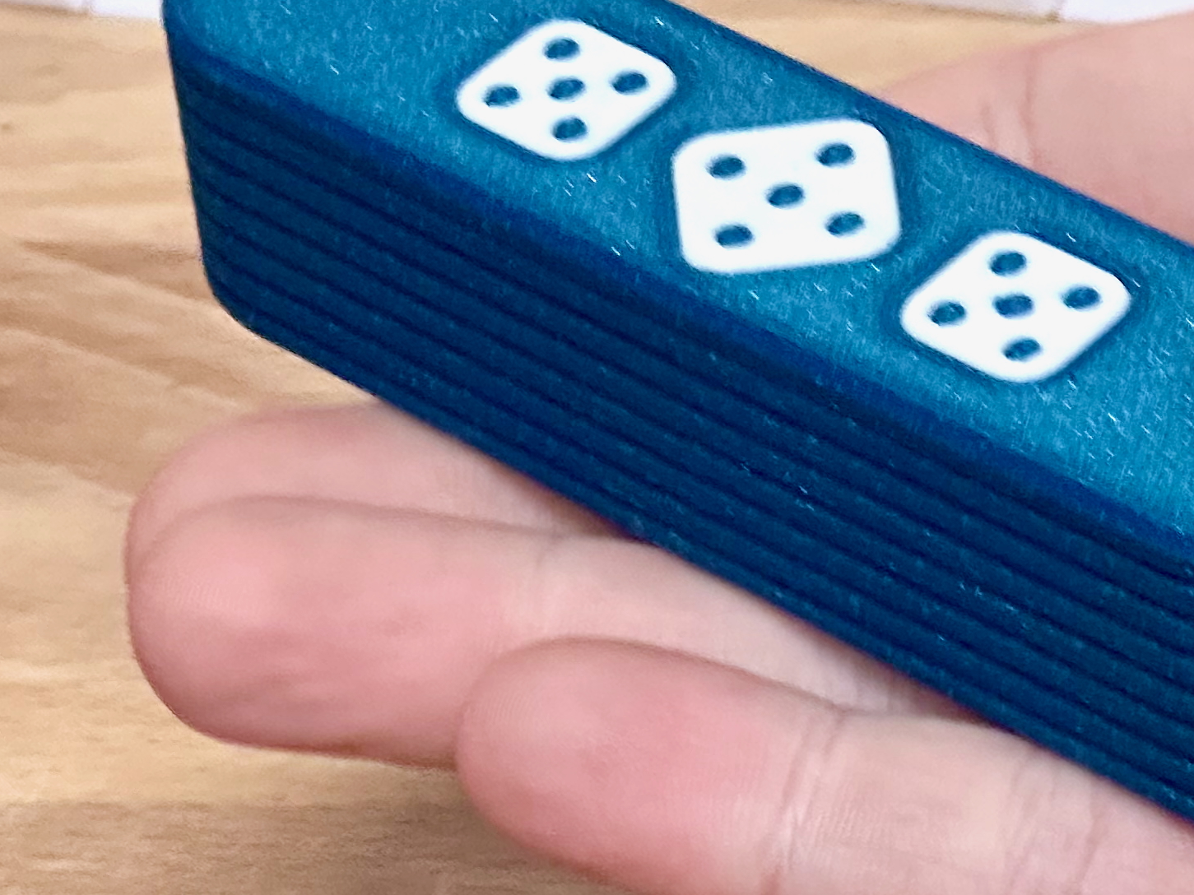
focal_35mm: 214
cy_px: 25
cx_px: 919
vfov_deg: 6.9
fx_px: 7381
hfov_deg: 9.2
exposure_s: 1/50
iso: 320
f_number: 2.8
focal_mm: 9
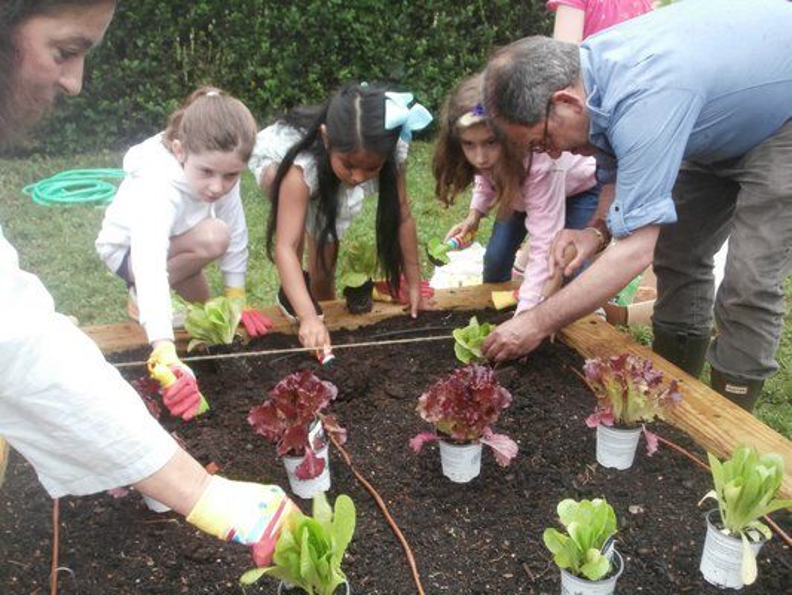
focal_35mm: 38
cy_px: 298
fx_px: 870
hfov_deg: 49.0
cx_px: 396
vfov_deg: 37.7
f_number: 3.9
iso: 200
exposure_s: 1/80
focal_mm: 6.67
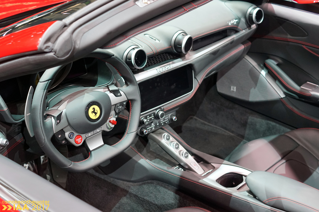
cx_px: 160
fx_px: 465
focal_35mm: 52
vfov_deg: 25.8
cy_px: 106
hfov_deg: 37.9
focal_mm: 35
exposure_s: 1/160
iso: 1000
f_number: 4
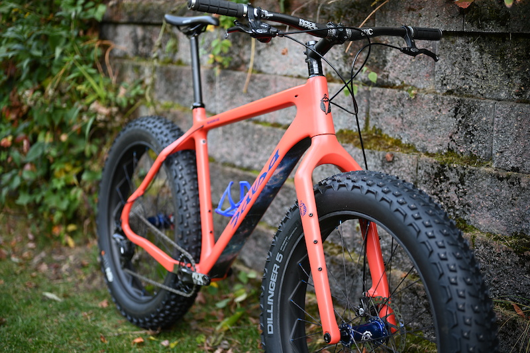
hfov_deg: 39.6
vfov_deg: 27.0
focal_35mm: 50
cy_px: 176
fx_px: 736
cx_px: 265
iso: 64
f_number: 1.8
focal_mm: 50
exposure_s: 1/100
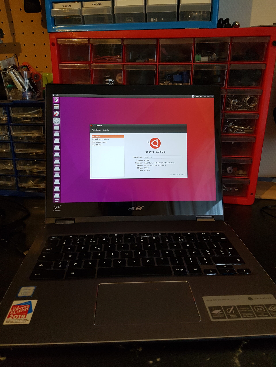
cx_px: 138
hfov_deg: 53.1
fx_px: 276
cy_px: 184
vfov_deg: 67.3
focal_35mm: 26
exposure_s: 1/50
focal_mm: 4.2
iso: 200
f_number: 1.7
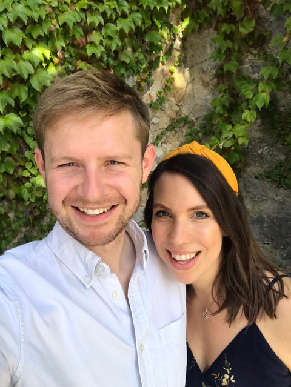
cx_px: 146
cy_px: 194
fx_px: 358
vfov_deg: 56.8
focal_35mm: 32
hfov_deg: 44.2
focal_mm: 2.87
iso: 25
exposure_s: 1/173
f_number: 2.2
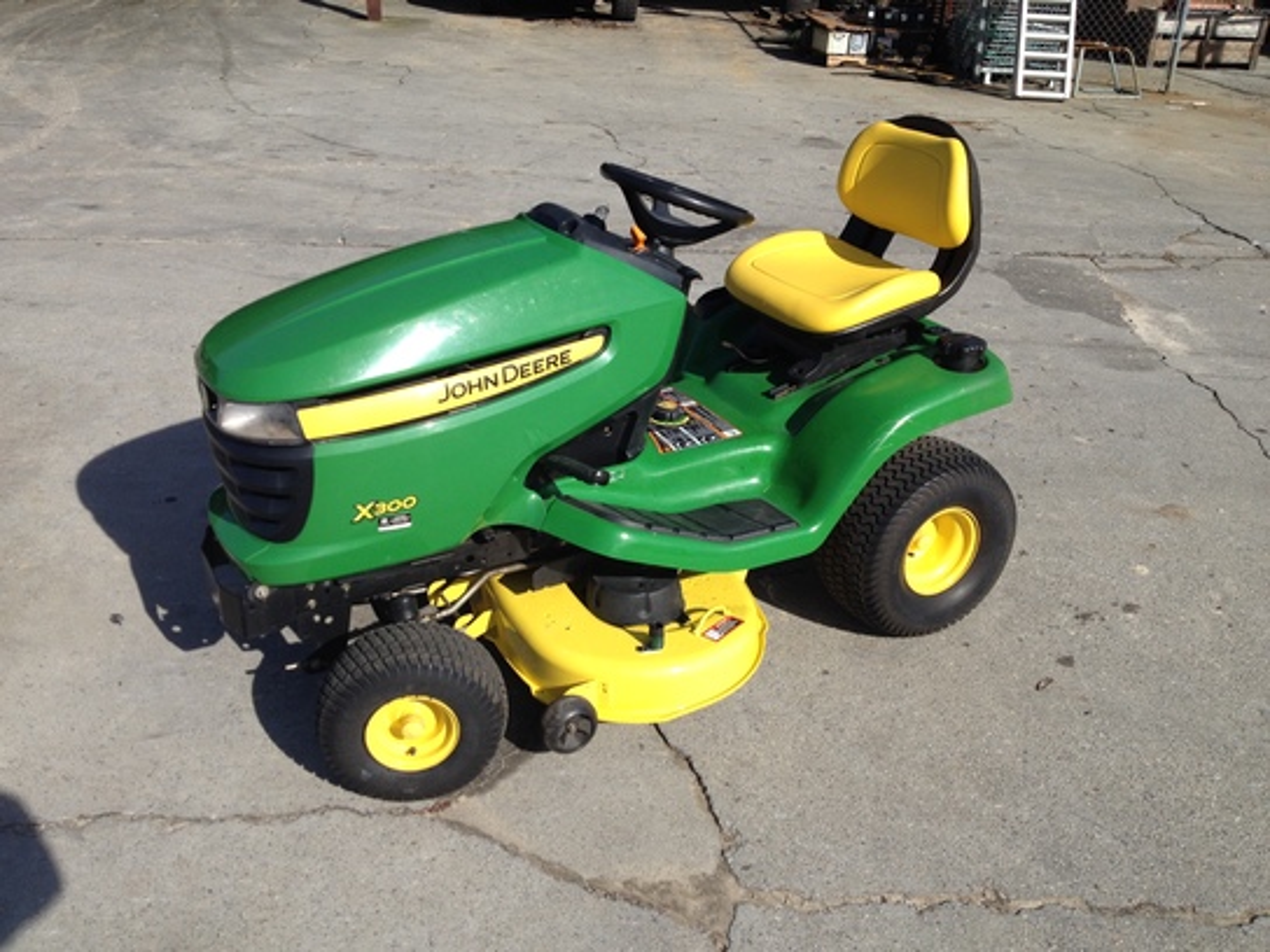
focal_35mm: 35
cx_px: 635
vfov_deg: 40.7
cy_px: 476
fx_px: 1284
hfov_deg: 52.6
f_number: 2.4
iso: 50
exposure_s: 1/1623
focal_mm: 4.28
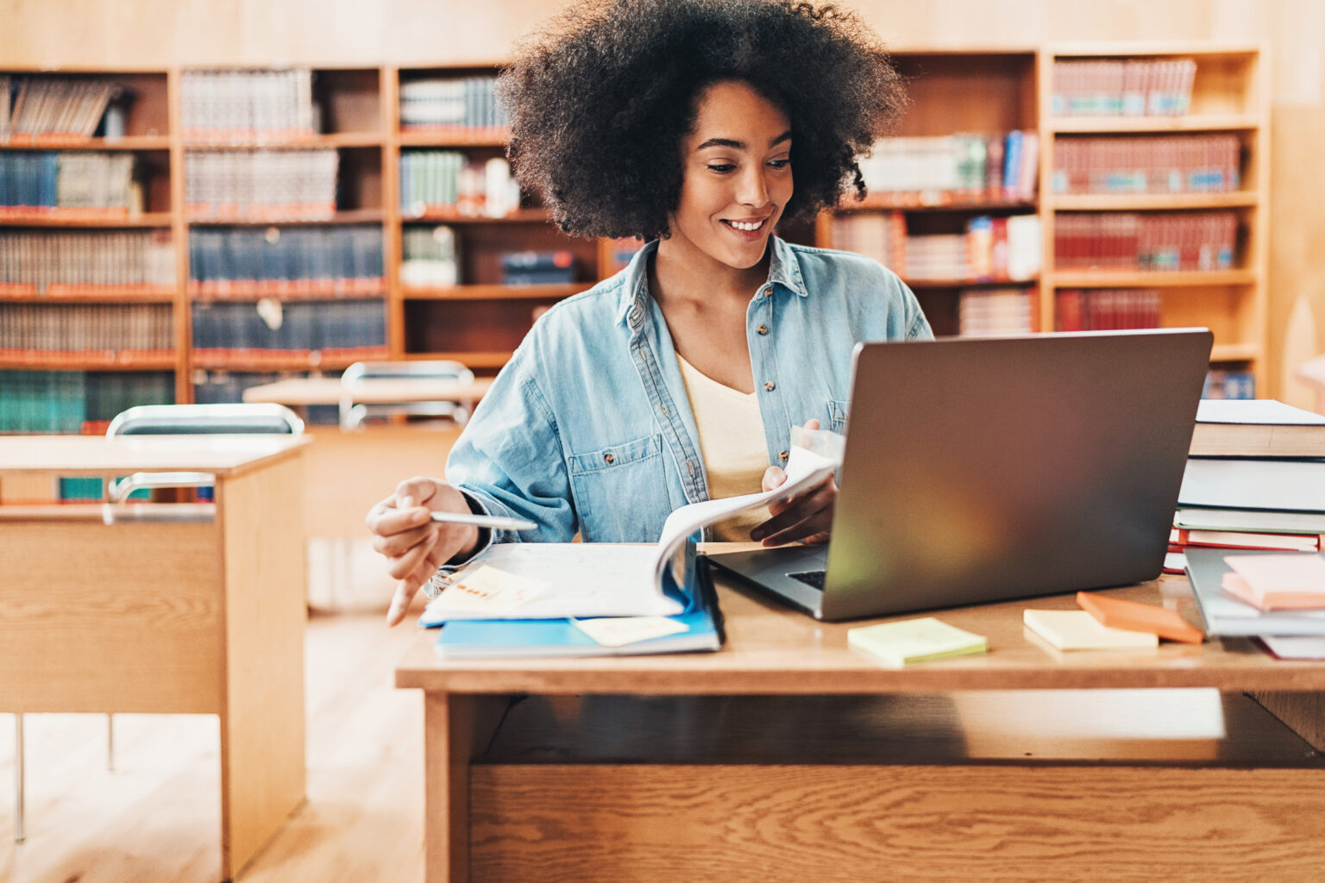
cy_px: 442
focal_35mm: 35
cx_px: 662
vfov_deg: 37.9
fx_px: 1288
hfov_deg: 54.4
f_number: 1.6
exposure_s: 1/200
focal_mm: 35
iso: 800
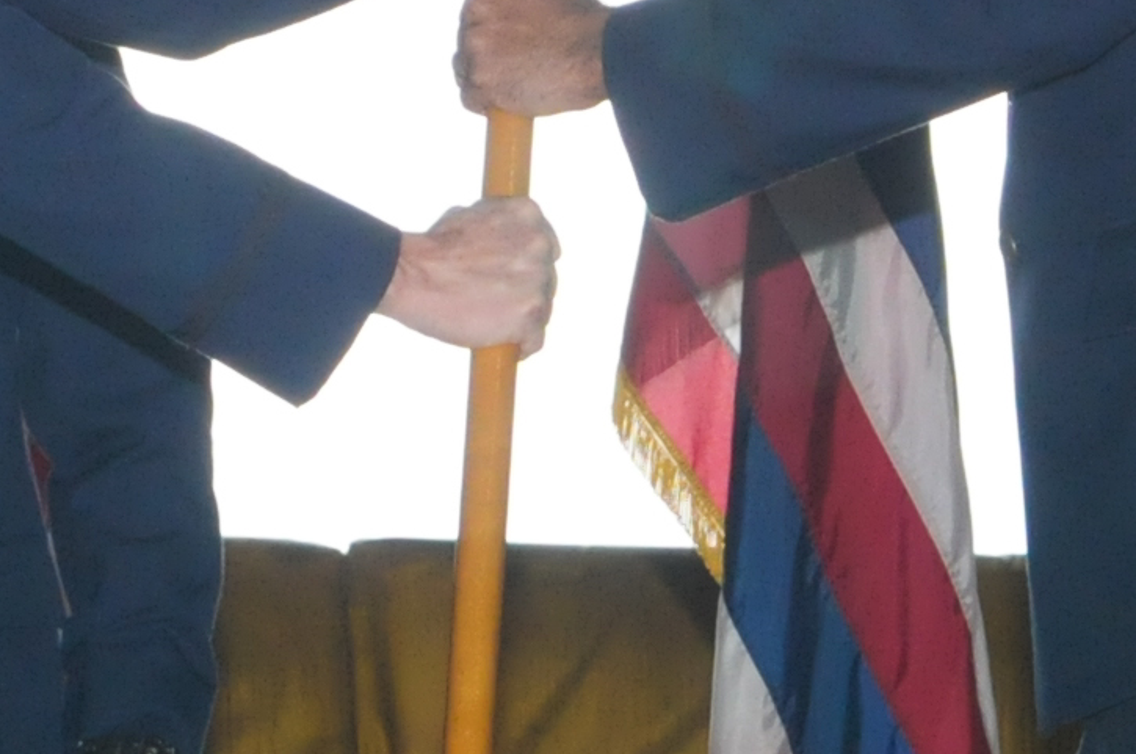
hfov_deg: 7.3
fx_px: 8948
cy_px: 190
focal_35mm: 284
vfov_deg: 4.8
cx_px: 552
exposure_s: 1/320
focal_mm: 32
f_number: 6.3
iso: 800
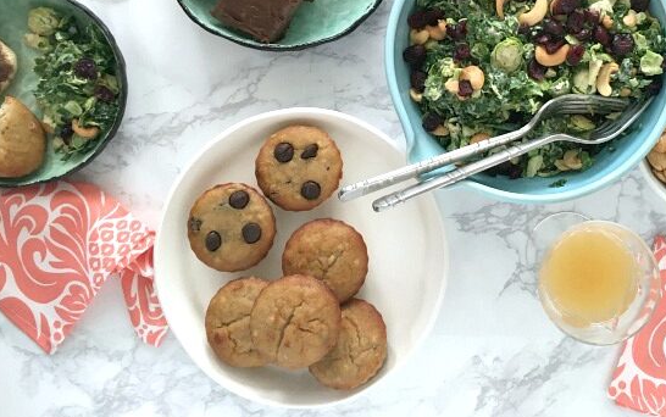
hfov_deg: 43.5
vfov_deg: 28.1
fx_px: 817
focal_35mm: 45
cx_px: 465
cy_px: 89
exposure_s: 1/30
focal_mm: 4.15
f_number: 2.2
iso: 32
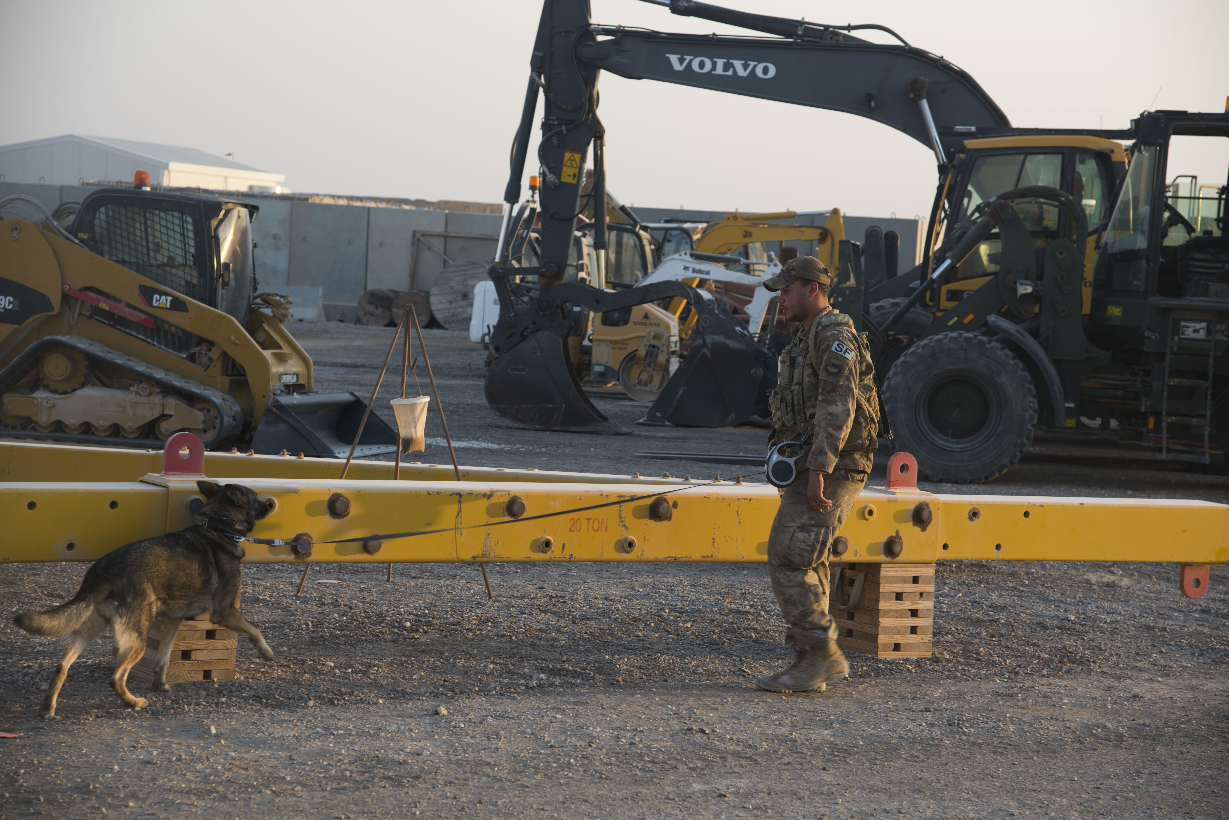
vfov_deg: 16.1
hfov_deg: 23.9
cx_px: 614
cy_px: 410
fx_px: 2903
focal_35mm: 85
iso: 125
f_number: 5.6
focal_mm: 85
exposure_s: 1/125
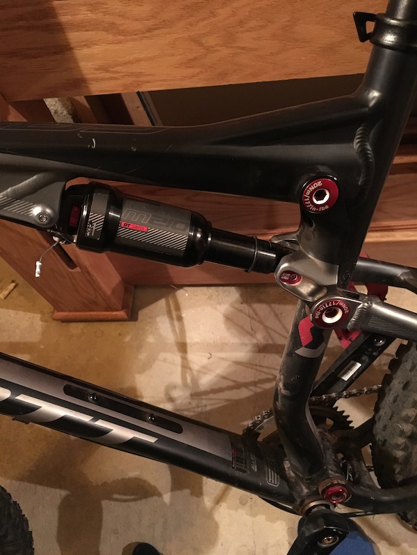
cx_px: 208
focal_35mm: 29
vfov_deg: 61.7
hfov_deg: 48.2
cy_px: 278
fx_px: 466
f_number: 2.2
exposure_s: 1/15
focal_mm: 4.15
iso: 500
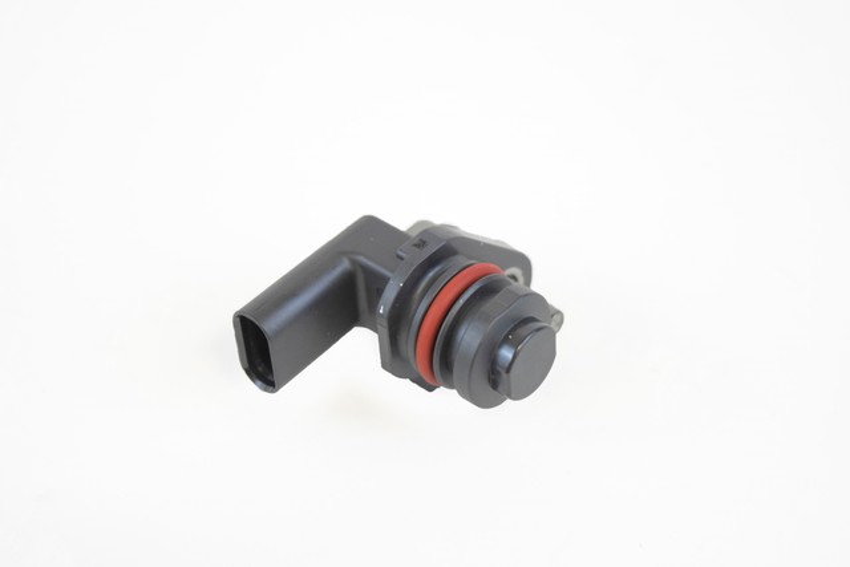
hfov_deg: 24.6
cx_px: 425
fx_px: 1948
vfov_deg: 16.6
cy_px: 284
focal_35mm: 82
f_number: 5.6
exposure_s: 1/60
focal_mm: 55
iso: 4000
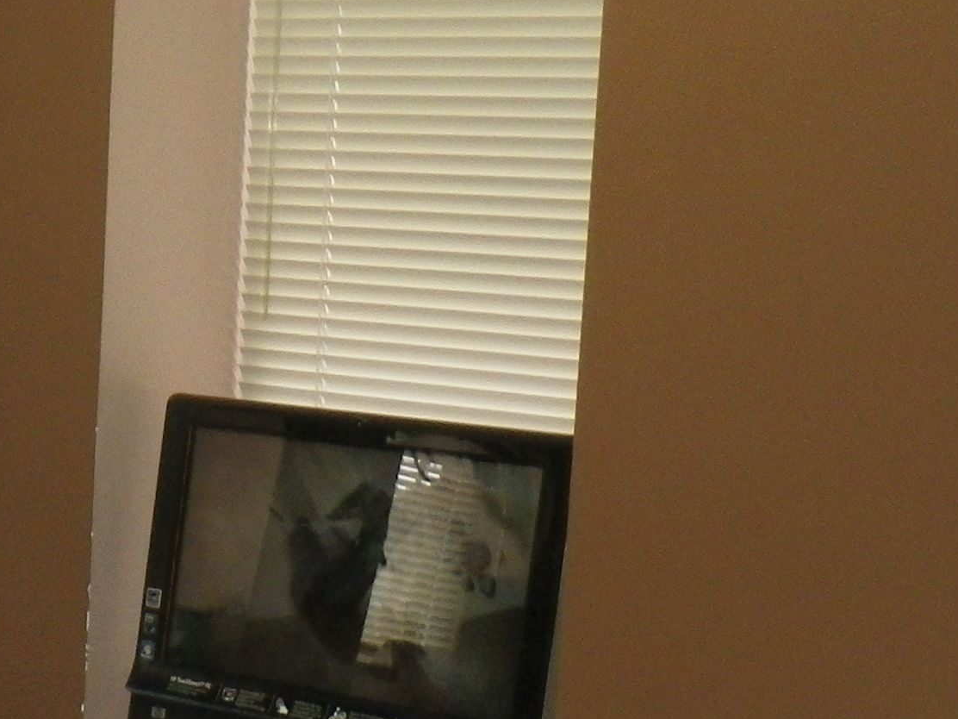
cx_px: -285
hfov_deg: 17.1
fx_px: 2989
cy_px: 624
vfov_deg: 13.6
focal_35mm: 108
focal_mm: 5
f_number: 3.5
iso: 160
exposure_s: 1/50
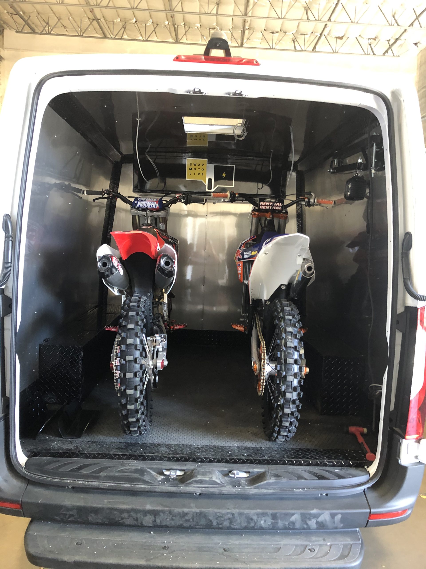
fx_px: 459
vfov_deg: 63.4
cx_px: 213
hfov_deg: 49.7
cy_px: 284
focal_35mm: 28
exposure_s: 1/11
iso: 100
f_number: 1.8
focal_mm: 3.99
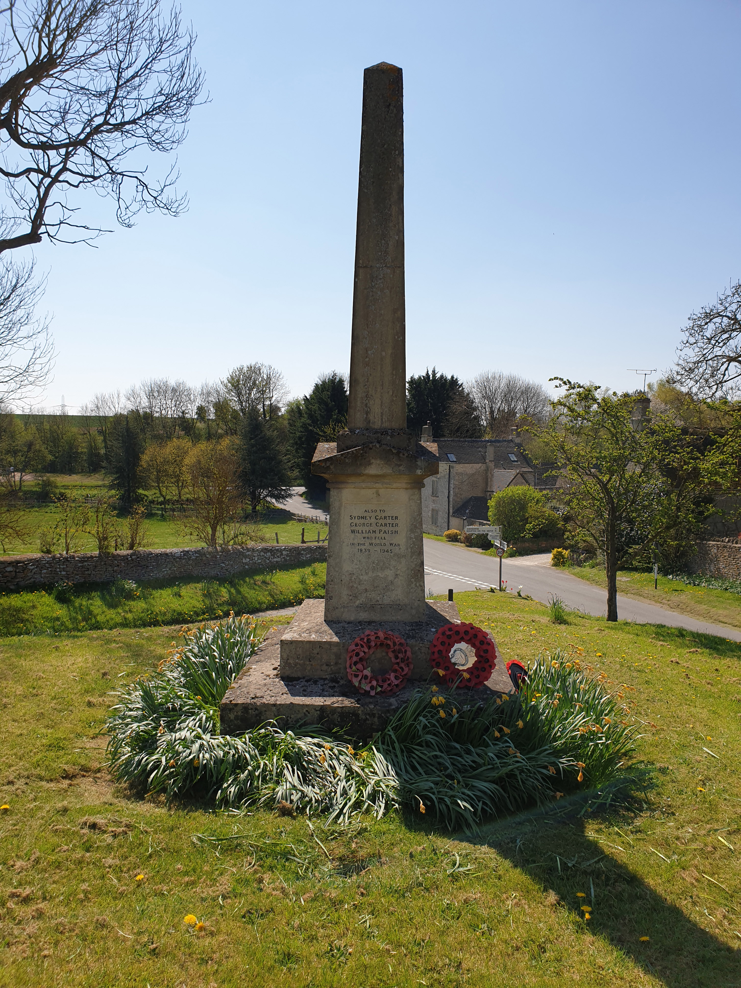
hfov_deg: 53.1
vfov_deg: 67.3
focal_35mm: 26
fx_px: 742
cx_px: 370
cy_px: 494
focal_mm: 4.3
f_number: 2.4
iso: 50
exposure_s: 1/1984
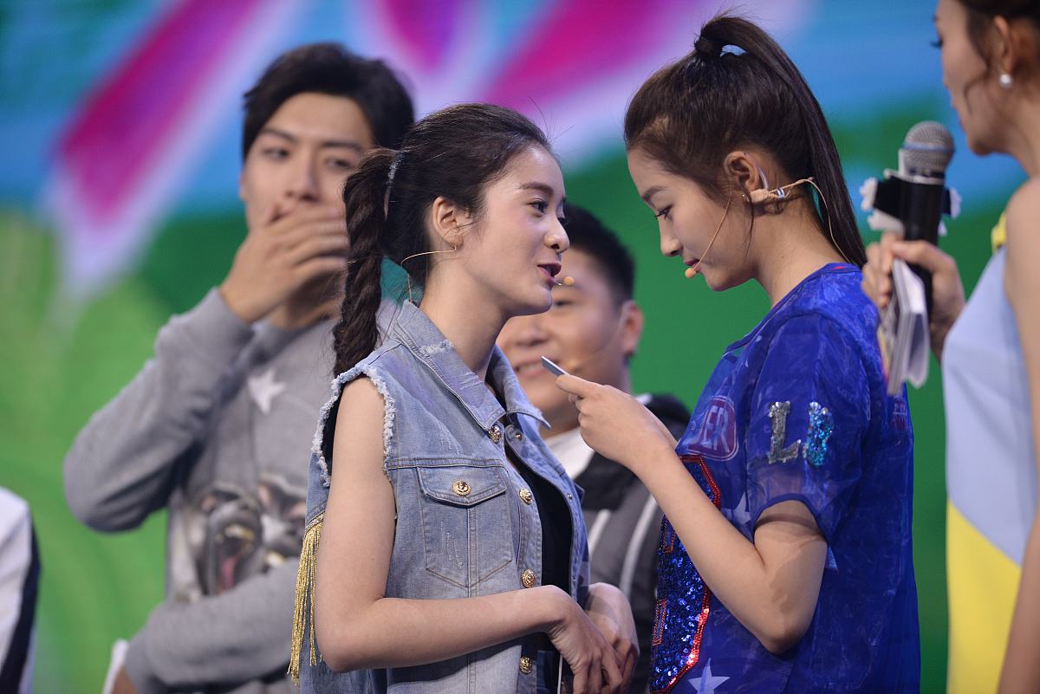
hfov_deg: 6.9
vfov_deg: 4.6
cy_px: 347
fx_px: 8669
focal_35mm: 300
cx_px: 520
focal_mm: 300
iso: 1100
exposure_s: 1/200
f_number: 2.8
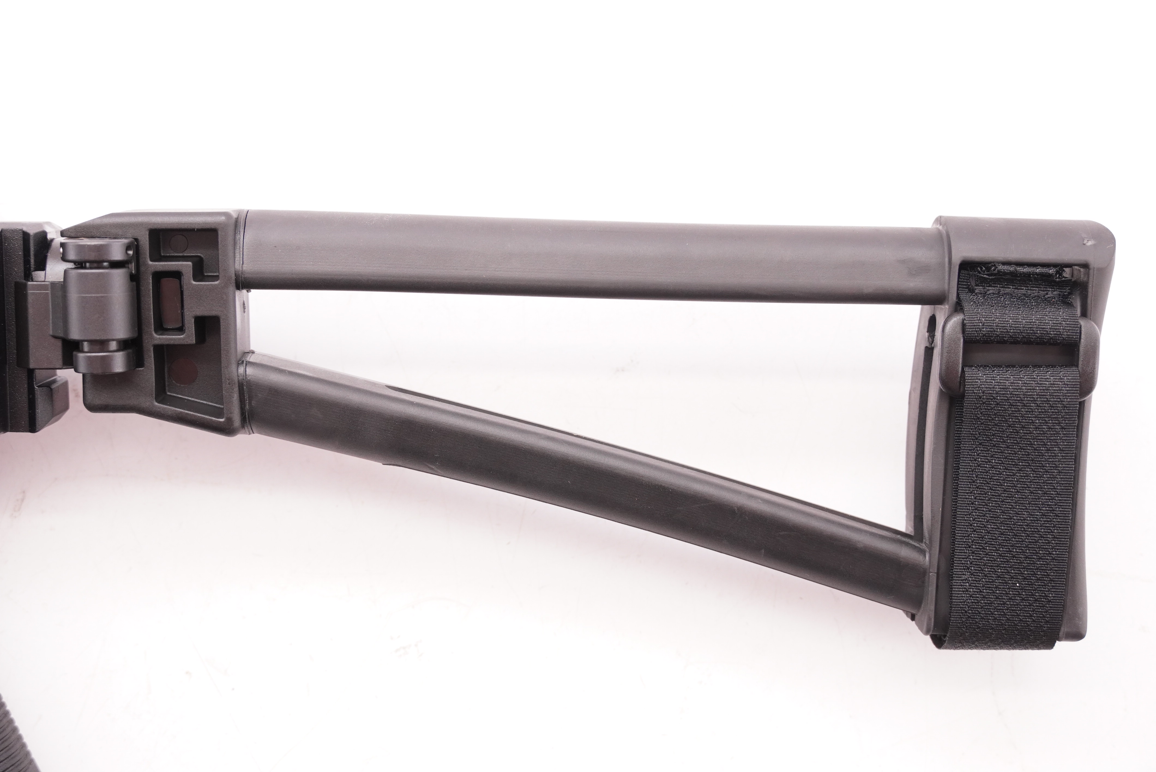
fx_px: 1735
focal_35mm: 54
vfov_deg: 25.1
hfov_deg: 36.9
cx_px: 578
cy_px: 386
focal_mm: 36
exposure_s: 1/125
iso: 1000
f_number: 5.6
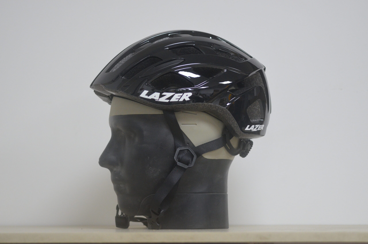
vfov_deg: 9.6
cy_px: 122
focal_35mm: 142
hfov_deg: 14.4
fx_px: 1454
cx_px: 184
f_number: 4
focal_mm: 95
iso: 1600
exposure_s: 1/125
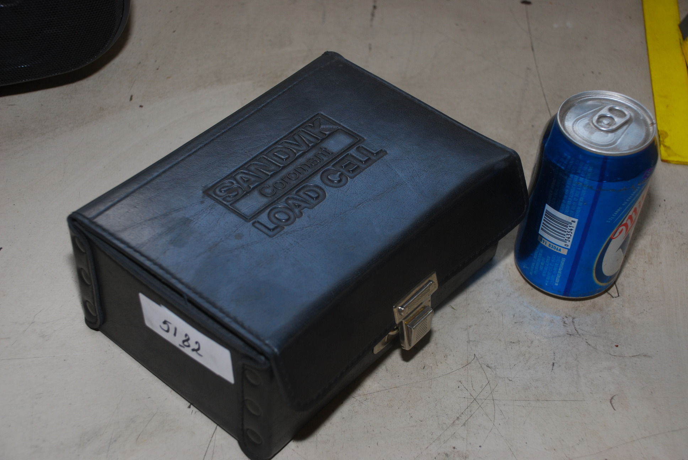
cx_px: 344
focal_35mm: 60
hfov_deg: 33.4
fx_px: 1148
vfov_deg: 22.7
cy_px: 230
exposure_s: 1/60
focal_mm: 40
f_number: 5
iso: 200
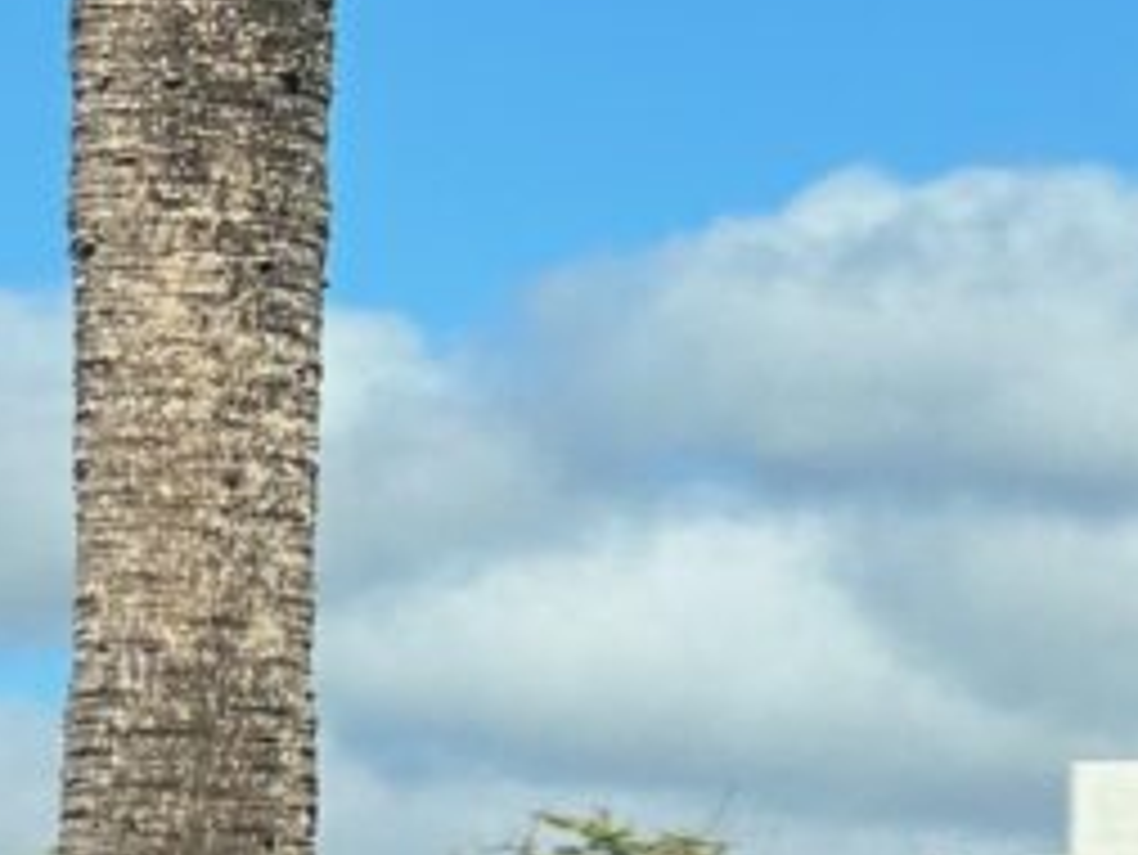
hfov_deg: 5.4
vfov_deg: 4.2
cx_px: 2523
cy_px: 1112
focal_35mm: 356
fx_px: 11709
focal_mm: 9
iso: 32
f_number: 2.8
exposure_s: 1/723
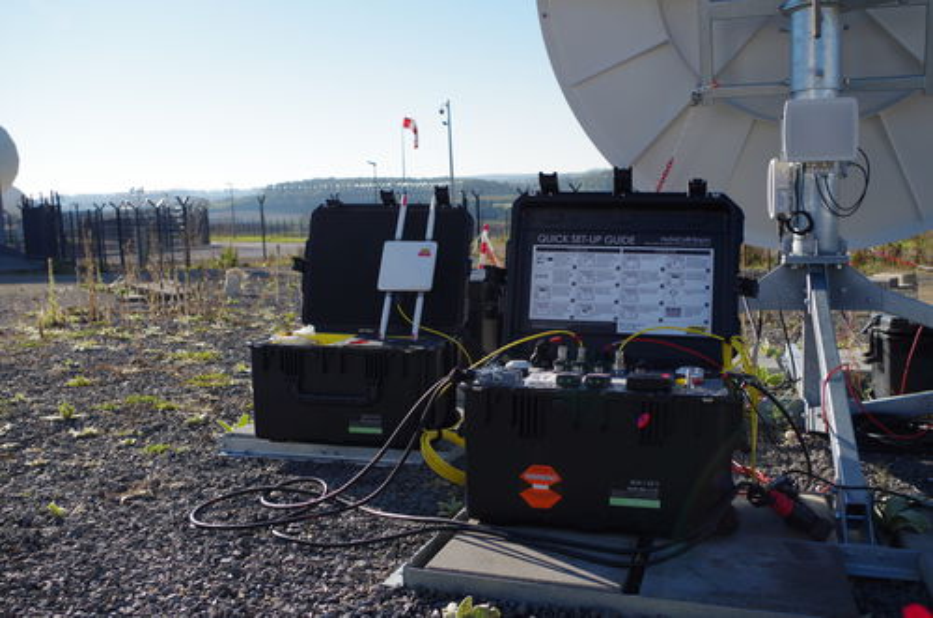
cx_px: 466
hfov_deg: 53.2
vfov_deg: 36.7
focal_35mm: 36
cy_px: 309
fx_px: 931
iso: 200
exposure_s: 1/640
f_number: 5.6
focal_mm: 24.38
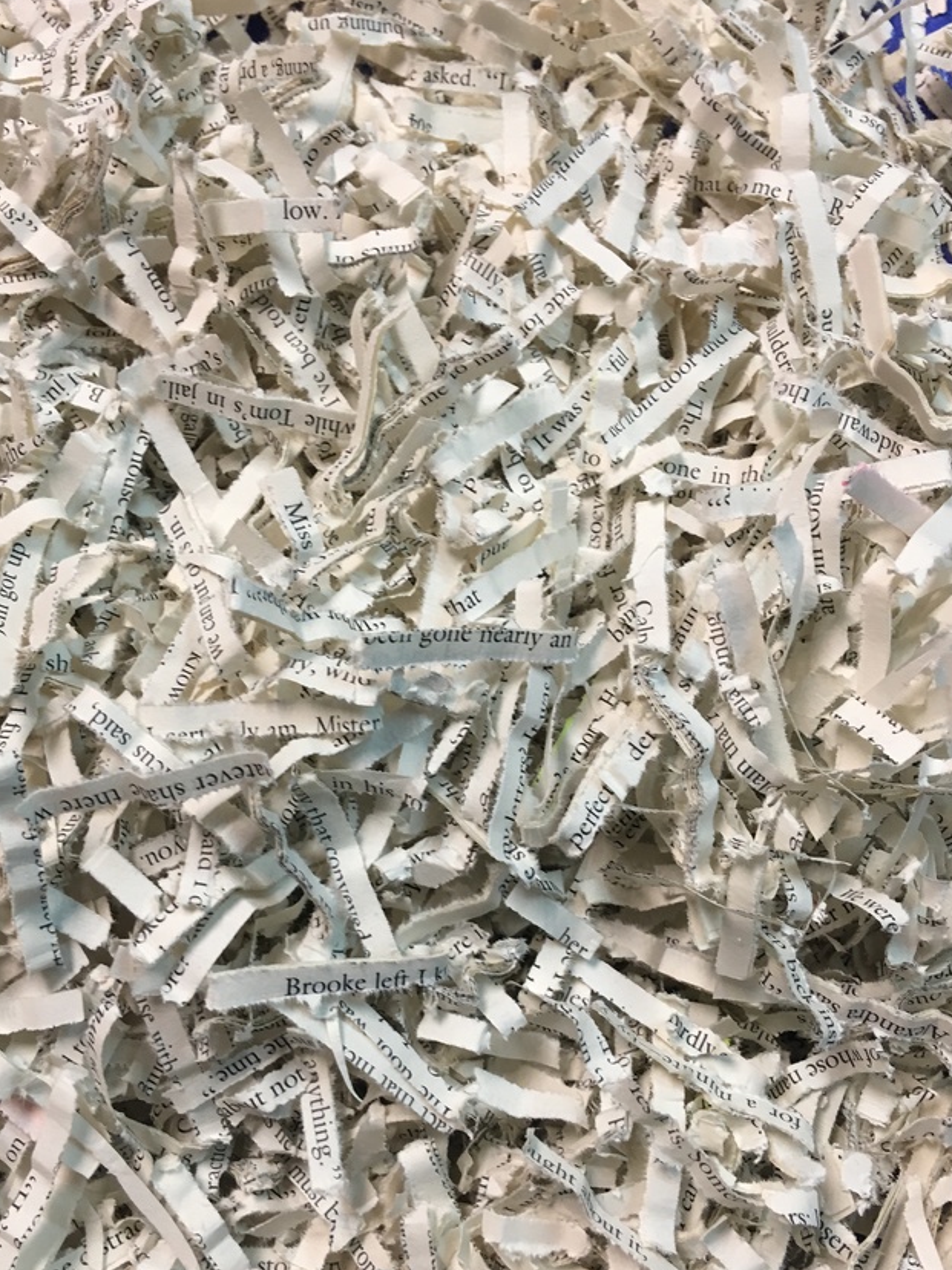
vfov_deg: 52.4
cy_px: 749
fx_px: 1284
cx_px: 451
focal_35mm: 35
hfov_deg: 40.7
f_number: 2.2
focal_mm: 4.15
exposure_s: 1/15
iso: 32
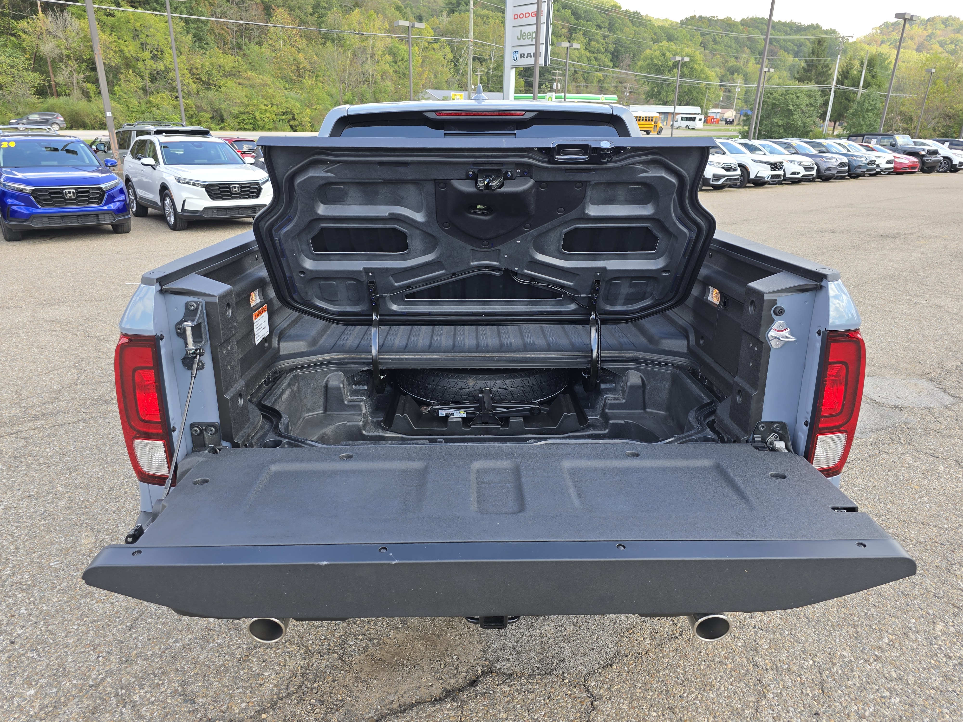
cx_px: 482
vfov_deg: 58.9
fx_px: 640
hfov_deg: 73.9
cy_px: 361
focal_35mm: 23
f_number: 1.7
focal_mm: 6.3
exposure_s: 1/180
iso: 20
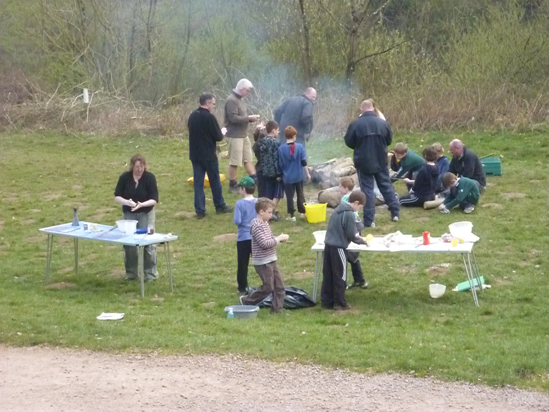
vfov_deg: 13.3
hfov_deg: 17.7
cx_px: 274
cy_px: 206
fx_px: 1760
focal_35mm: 111
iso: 1600
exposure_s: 1/800
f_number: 5.6
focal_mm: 18.2
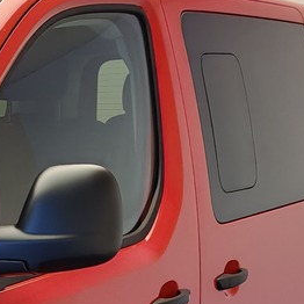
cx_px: -277
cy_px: 446
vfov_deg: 12.7
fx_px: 1302
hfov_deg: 12.0
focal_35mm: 131
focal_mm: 5.52
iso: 125
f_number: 1.95
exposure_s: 1/50
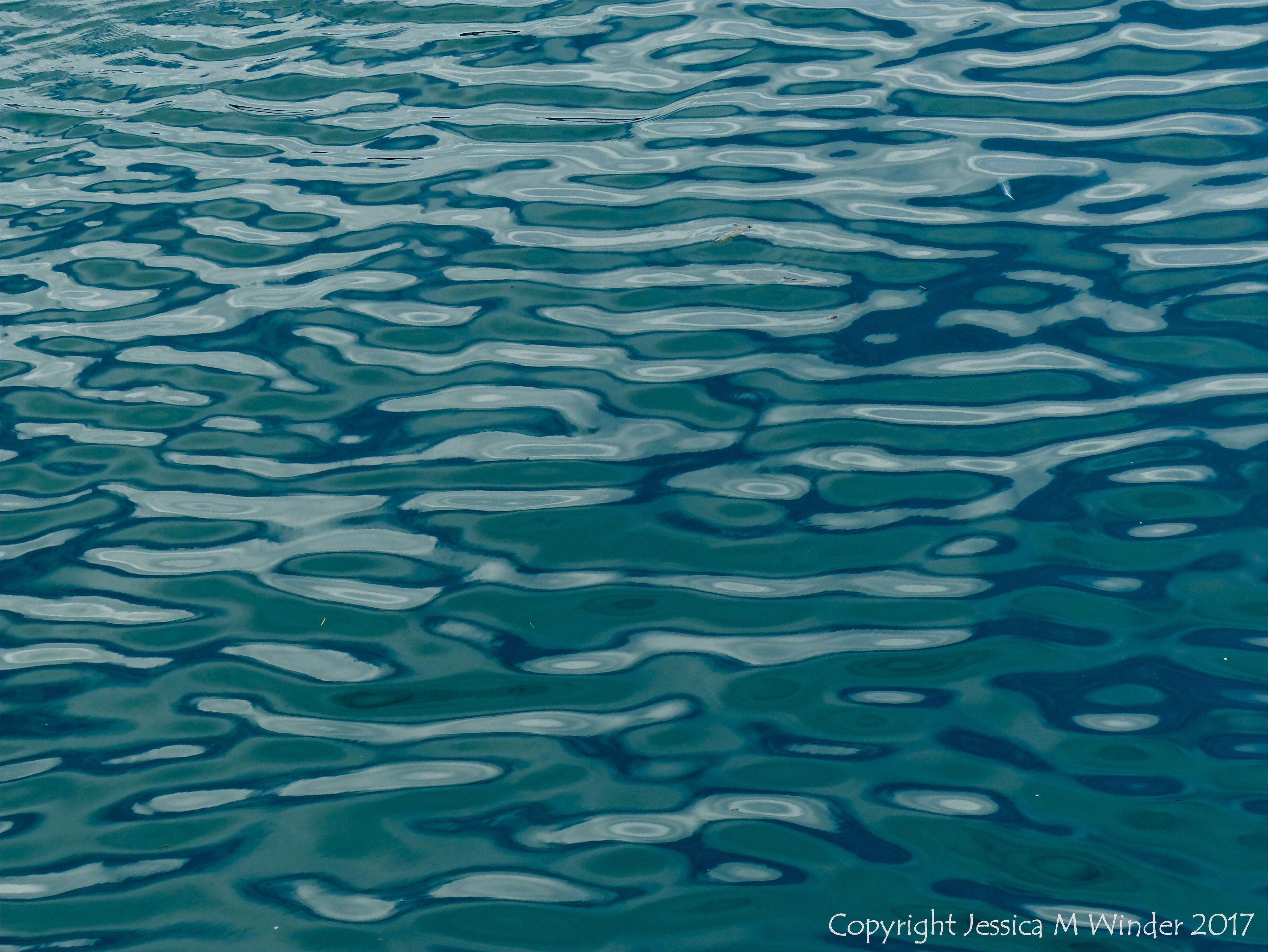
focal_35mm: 157
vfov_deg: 9.5
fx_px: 5751
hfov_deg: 12.6
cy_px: 476
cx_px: 634
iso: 160
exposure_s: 1/320
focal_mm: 28.3
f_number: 4
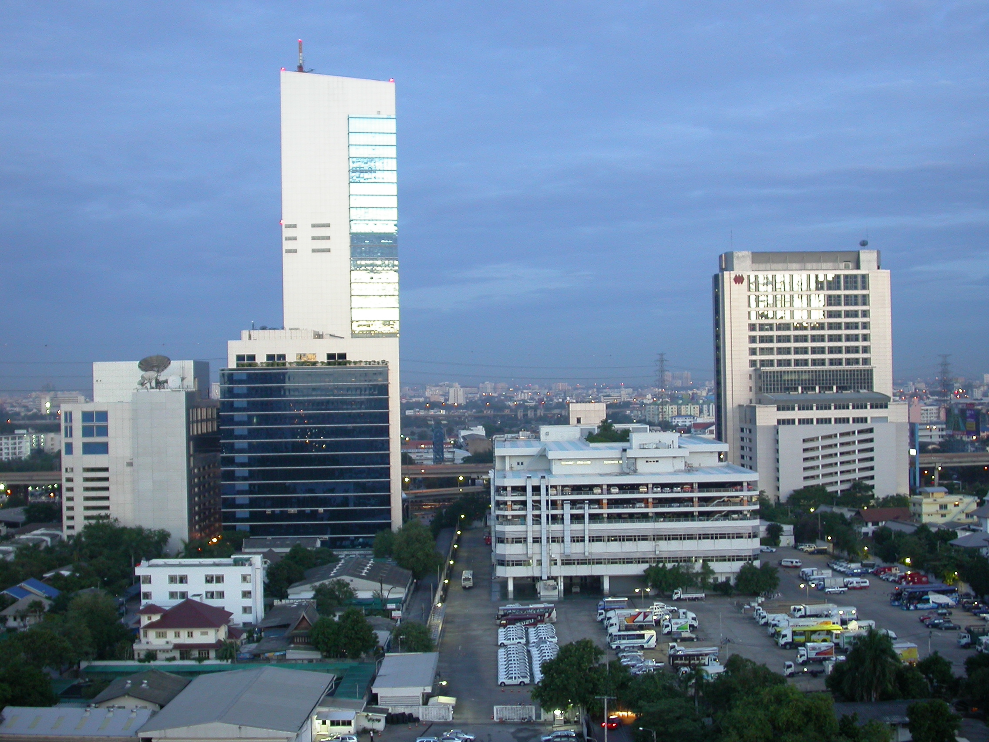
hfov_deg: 39.7
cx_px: 494
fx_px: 1371
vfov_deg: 30.3
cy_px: 371
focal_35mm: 48
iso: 100
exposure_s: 1/2.8
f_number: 2.8
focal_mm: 10
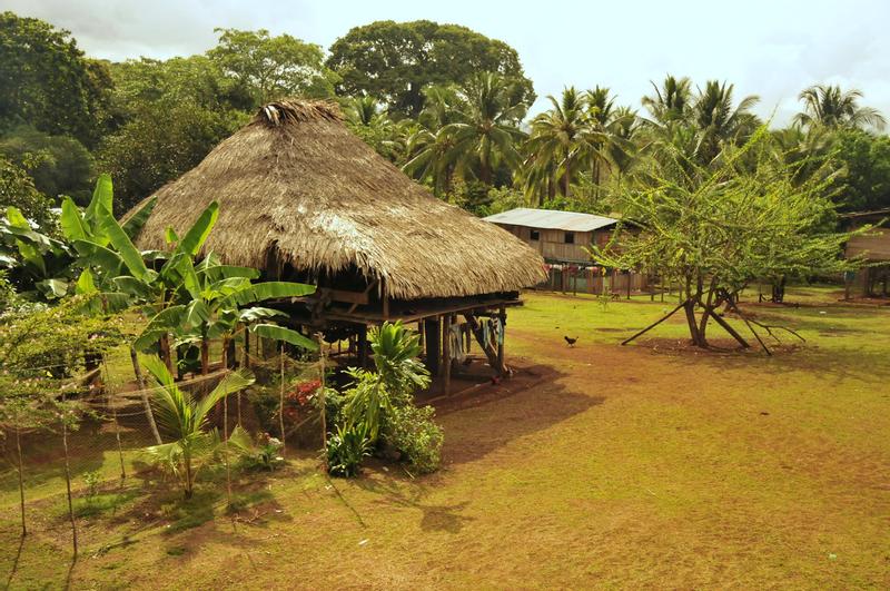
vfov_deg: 36.8
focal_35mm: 36
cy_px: 296
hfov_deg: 53.2
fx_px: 889
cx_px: 445
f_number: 3.8
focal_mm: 24
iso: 800
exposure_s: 1/2500
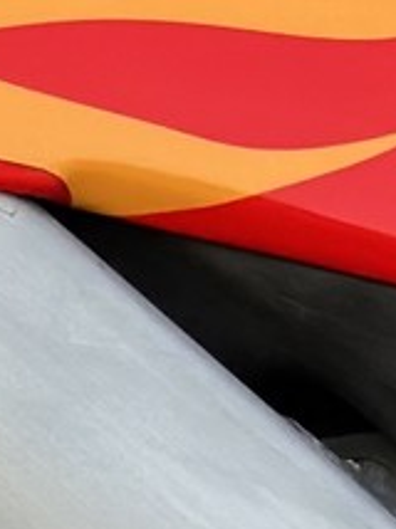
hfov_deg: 4.1
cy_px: 1021
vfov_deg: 5.4
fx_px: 5487
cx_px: -290
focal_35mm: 359
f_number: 1.78
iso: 160
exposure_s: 1/50
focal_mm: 6.86
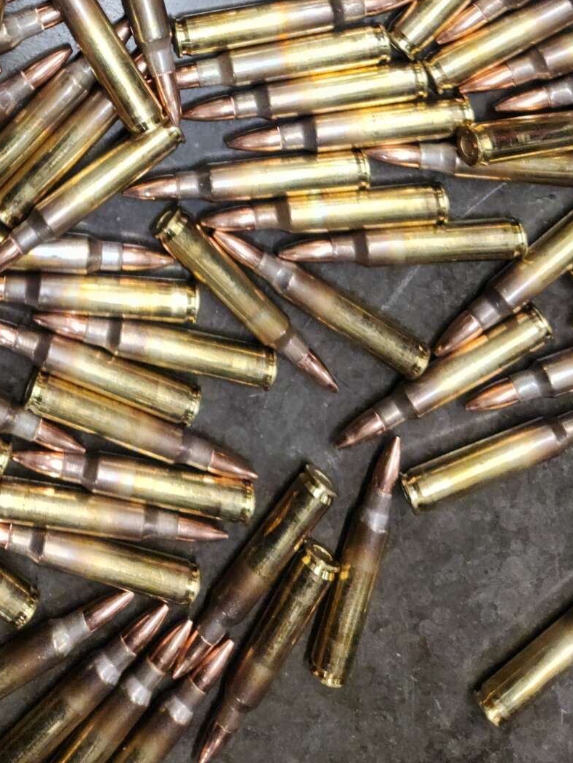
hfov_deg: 25.5
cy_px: -143
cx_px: 94
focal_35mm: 56
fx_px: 1235
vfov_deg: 29.7
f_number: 1.8
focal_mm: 5.4
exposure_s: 1/40
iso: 200
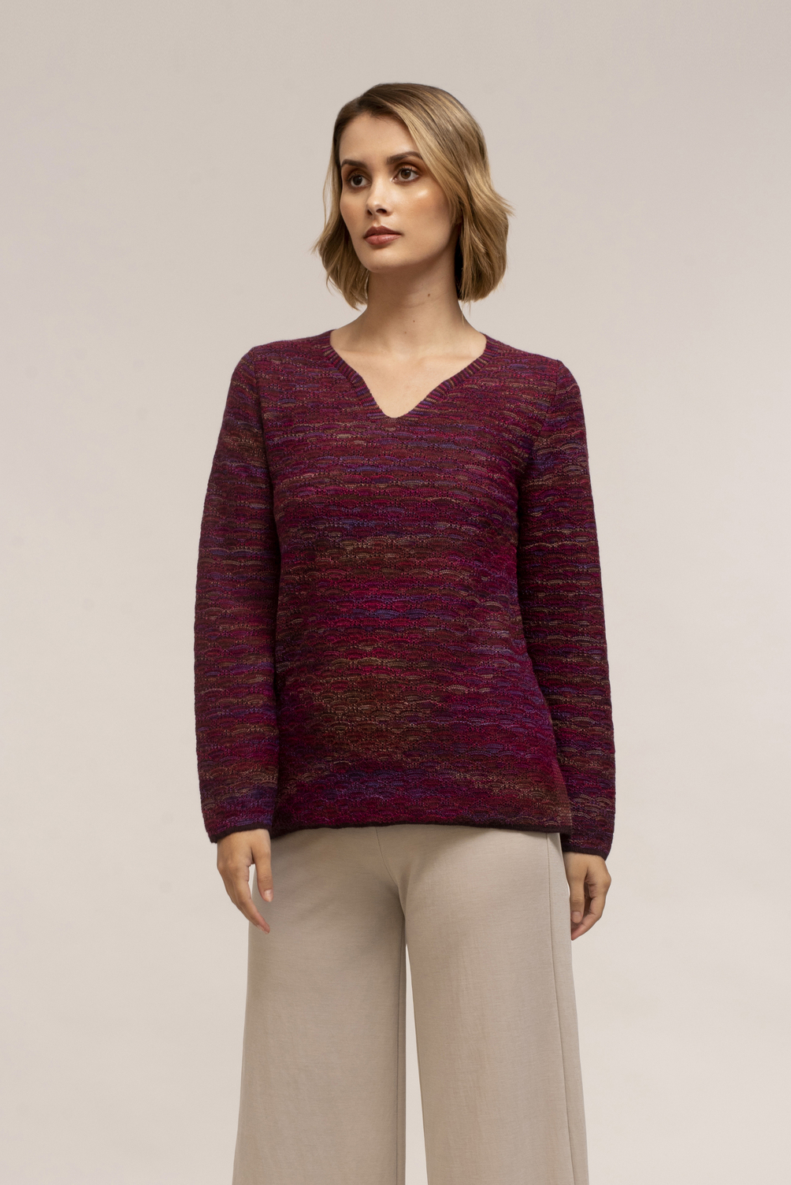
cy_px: 592
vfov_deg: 39.6
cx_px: 396
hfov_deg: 27.0
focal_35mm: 50
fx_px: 1646
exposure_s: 1/160
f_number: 11
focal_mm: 50
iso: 250
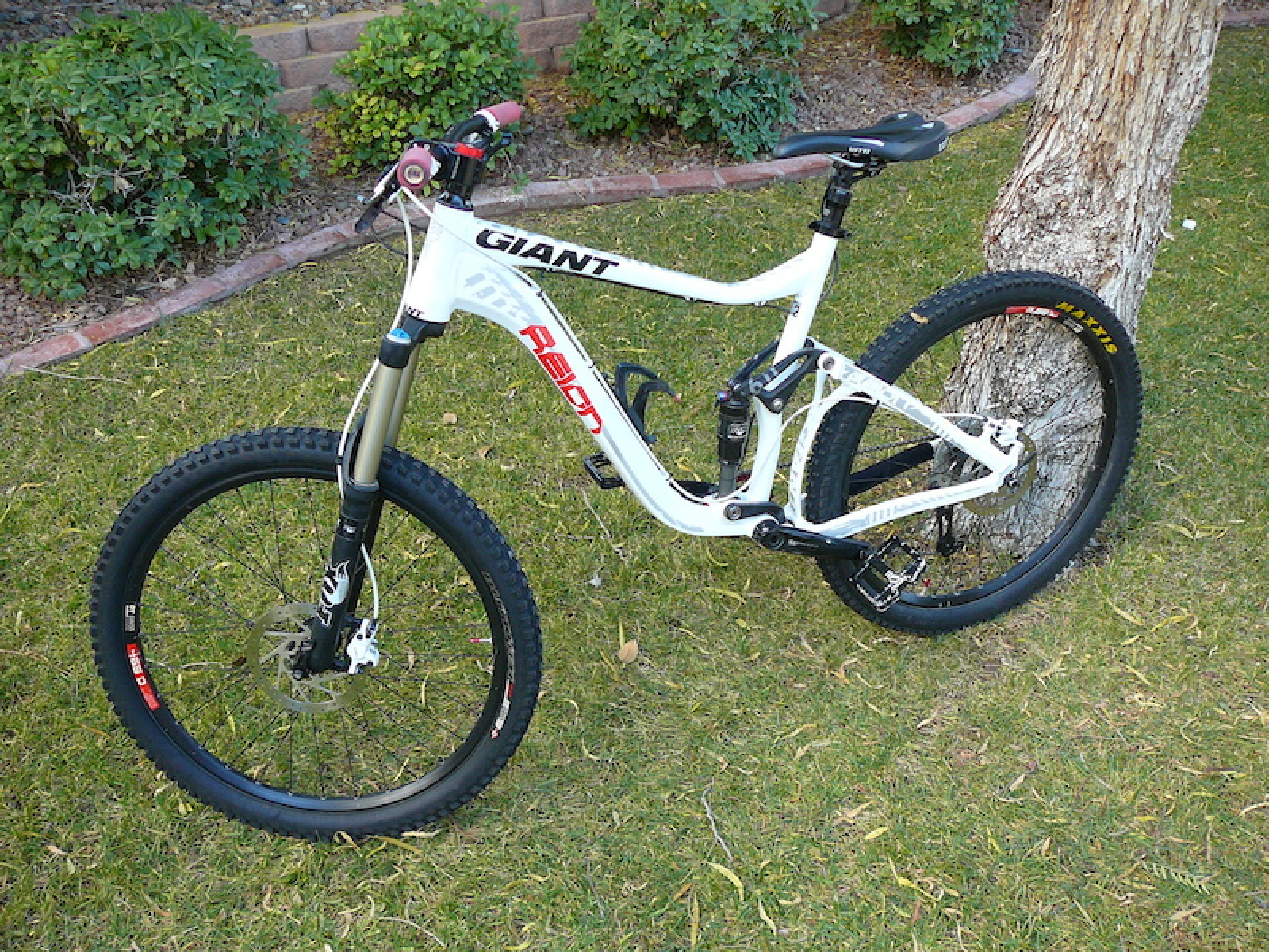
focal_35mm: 35
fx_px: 1283
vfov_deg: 40.7
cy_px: 476
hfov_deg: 52.6
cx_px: 634
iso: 100
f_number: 2.8
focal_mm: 5.2
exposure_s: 1/40
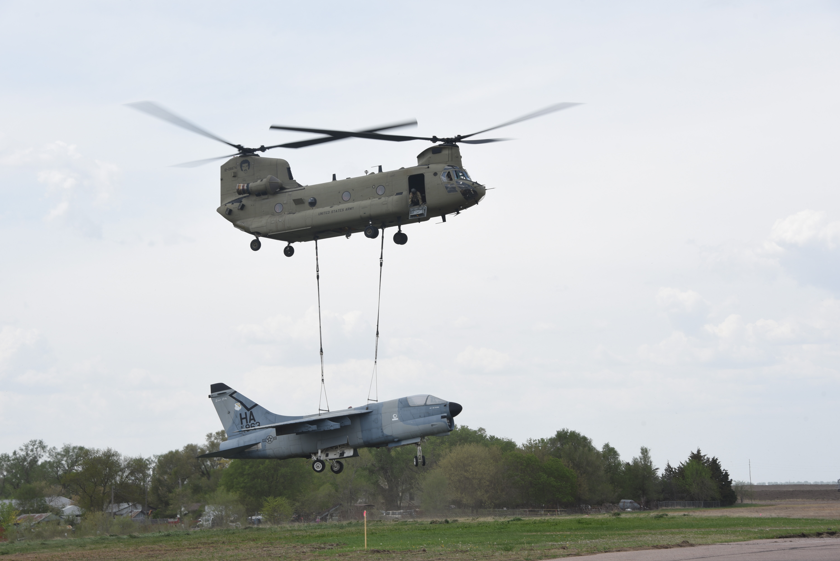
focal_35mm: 90
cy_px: 280
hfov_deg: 22.6
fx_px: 2101
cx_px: 420
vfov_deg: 15.2
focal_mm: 90
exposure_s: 1/125
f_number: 11
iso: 100
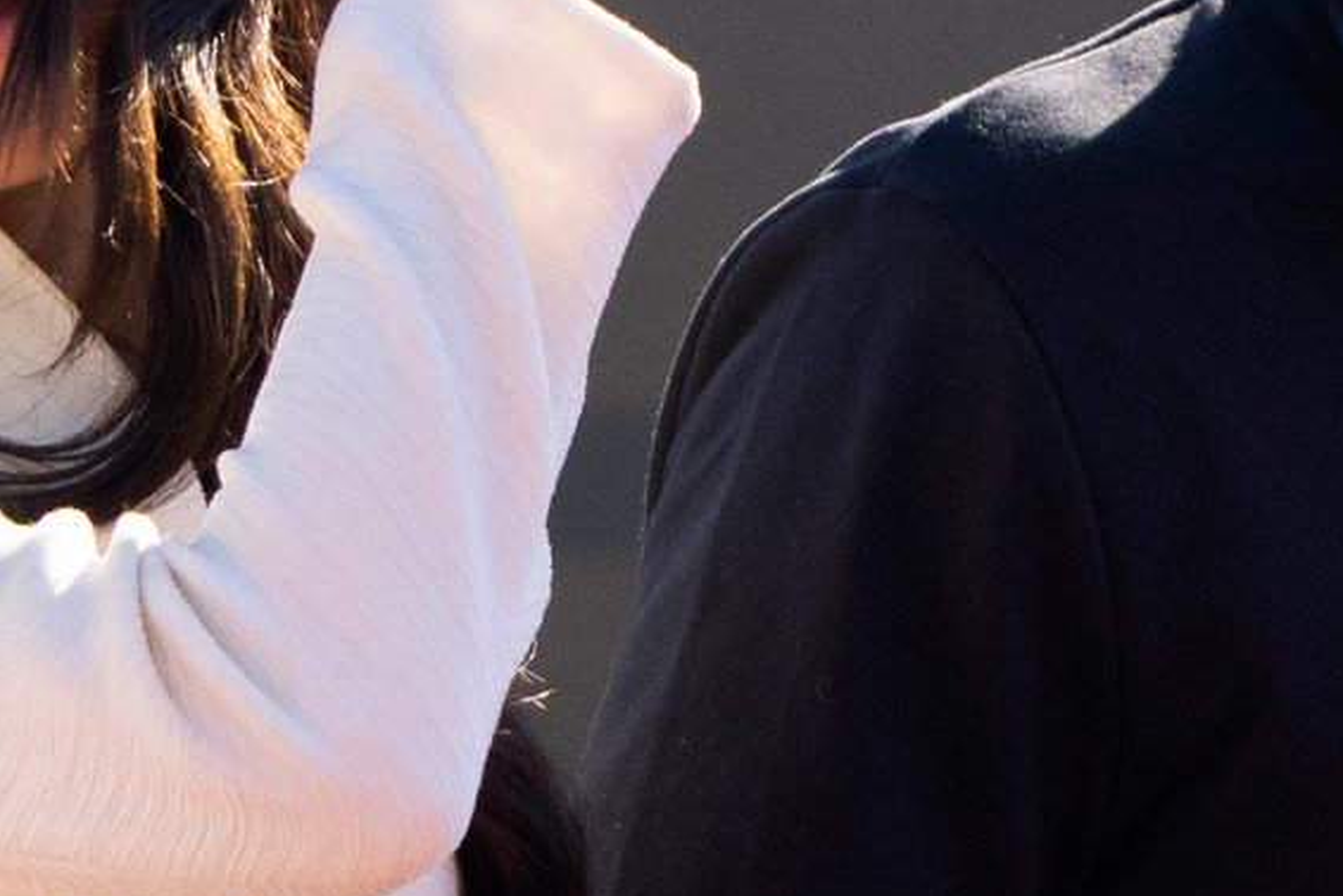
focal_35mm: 531
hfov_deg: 3.9
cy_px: 24
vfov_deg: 2.6
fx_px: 19813
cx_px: 639
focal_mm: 200
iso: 640
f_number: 5.6
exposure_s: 1/1250
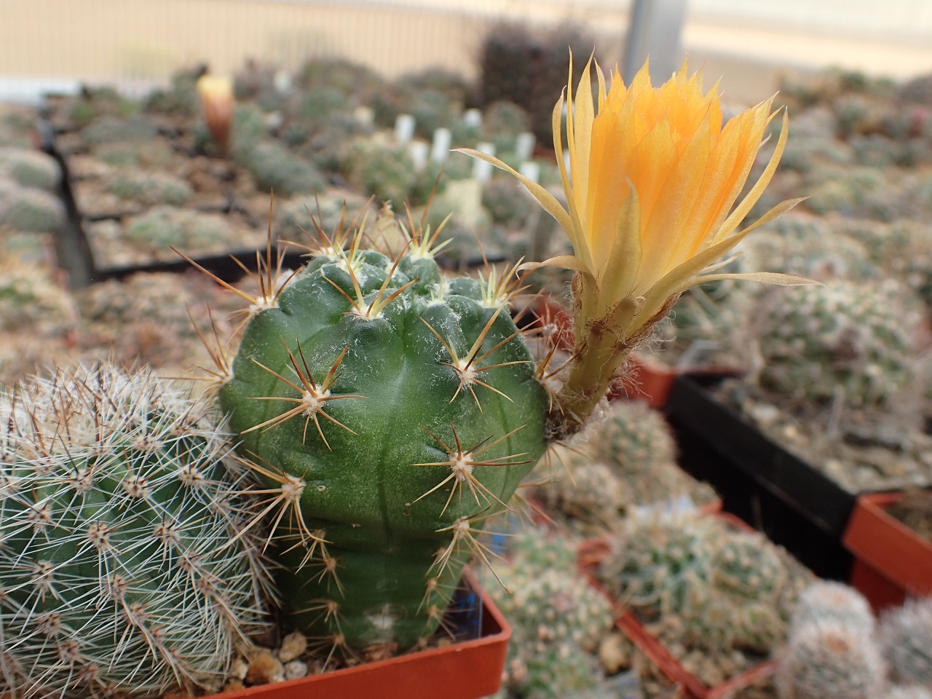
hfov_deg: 60.0
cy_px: 350
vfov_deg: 46.8
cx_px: 466
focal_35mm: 30
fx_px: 808
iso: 100
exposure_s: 1/125
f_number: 3.2
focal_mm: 5.5
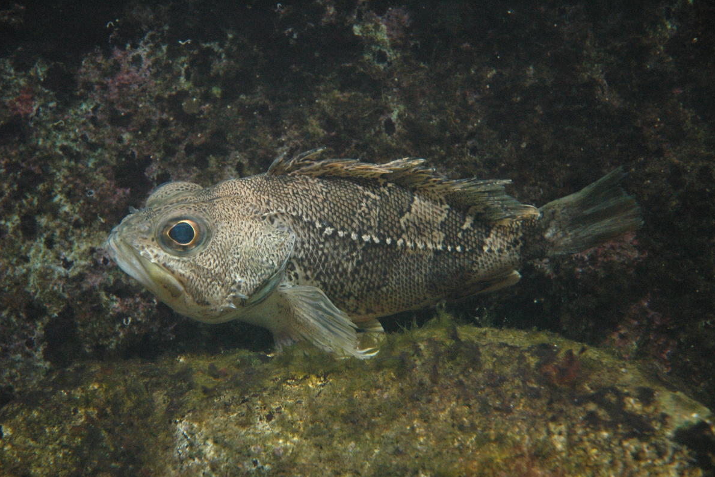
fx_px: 2105
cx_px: 356
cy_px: 240
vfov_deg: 12.9
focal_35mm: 106
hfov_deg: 19.3
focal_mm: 70
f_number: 4.5
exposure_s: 1/25
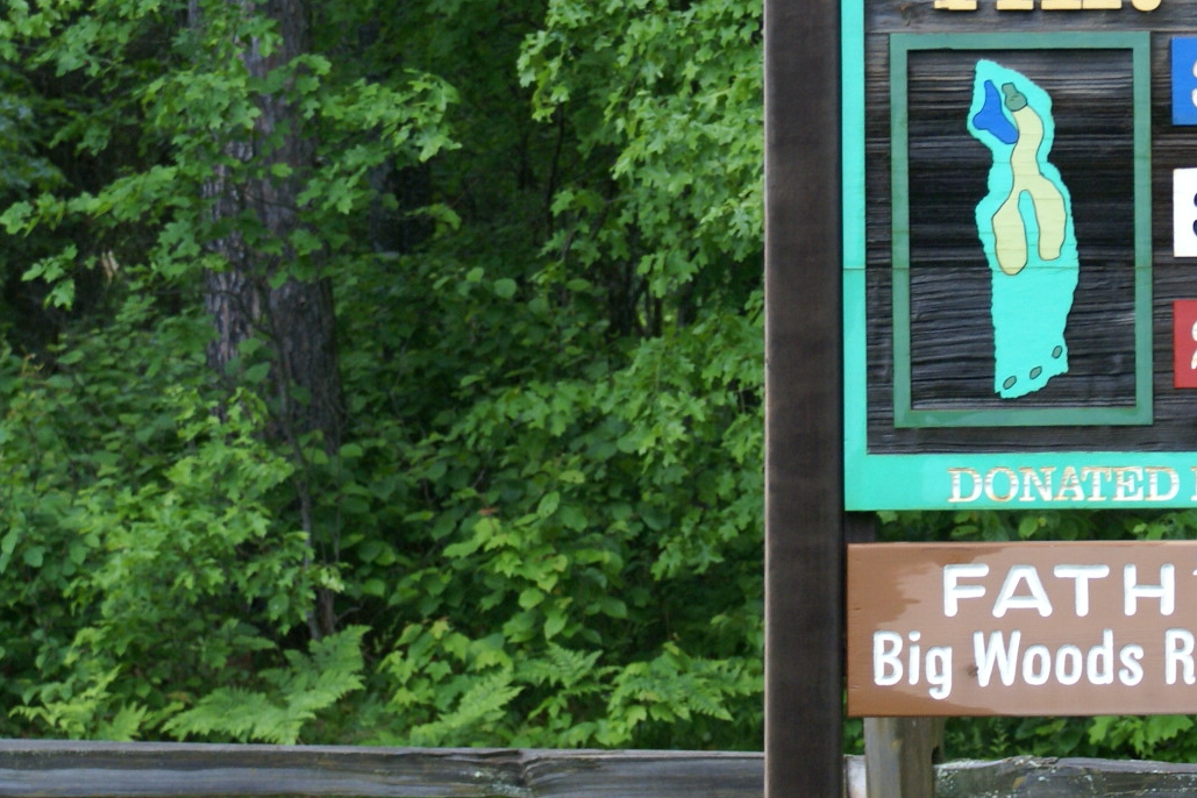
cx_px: 1077
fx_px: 4655
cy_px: 209
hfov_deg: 14.5
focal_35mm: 140
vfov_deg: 9.8
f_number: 5.6
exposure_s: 1/60
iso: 400
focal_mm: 50
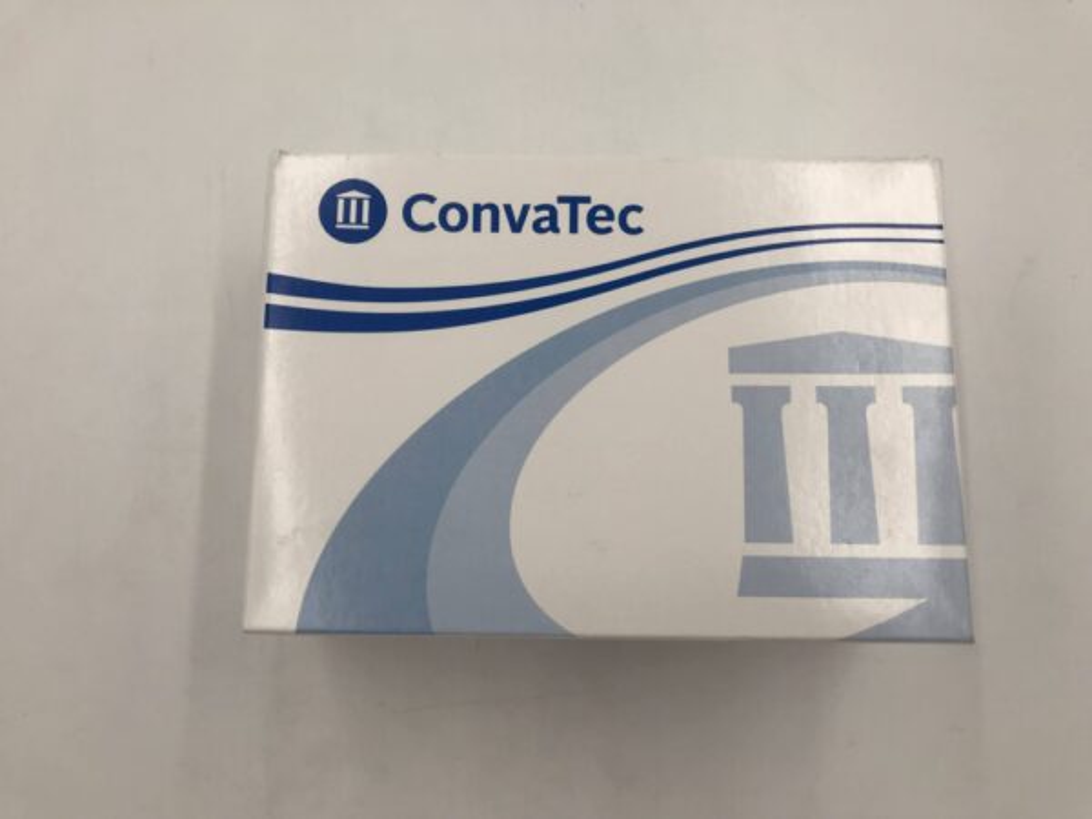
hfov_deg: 63.4
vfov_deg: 49.7
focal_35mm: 28
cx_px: 546
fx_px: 883
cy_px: 410
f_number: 1.8
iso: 20
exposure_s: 1/218
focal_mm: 3.99
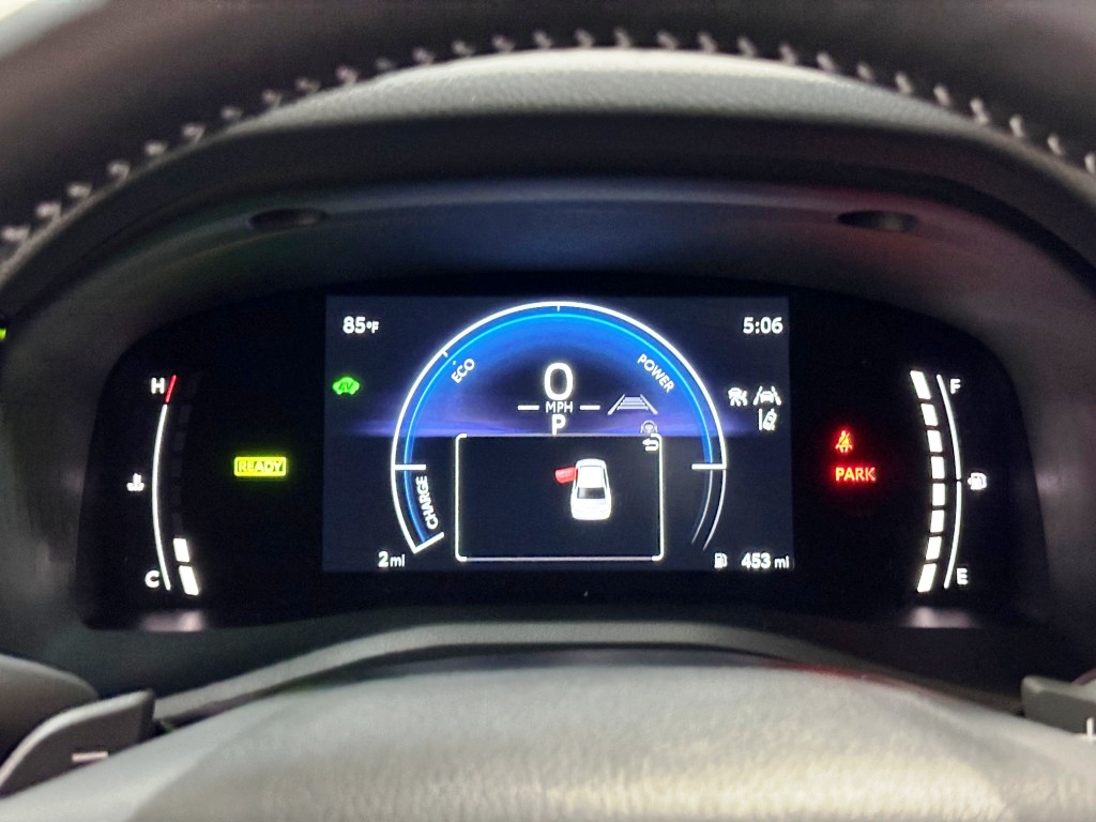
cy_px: 411
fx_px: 1520
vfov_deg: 30.3
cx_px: 548
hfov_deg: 39.7
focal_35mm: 48
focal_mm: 6.86
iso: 640
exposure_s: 1/24
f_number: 1.78
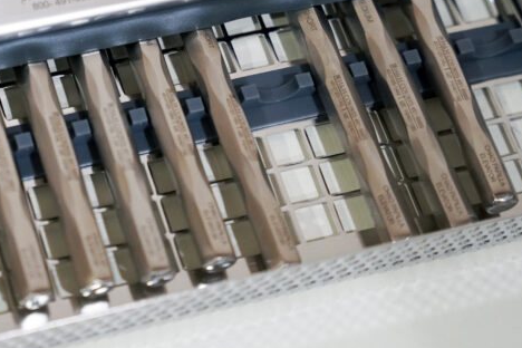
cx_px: 57
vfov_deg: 10.6
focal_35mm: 129
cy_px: 27
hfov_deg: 15.7
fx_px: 1867
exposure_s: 1/160
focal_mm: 58.8
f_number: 2.8
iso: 2500
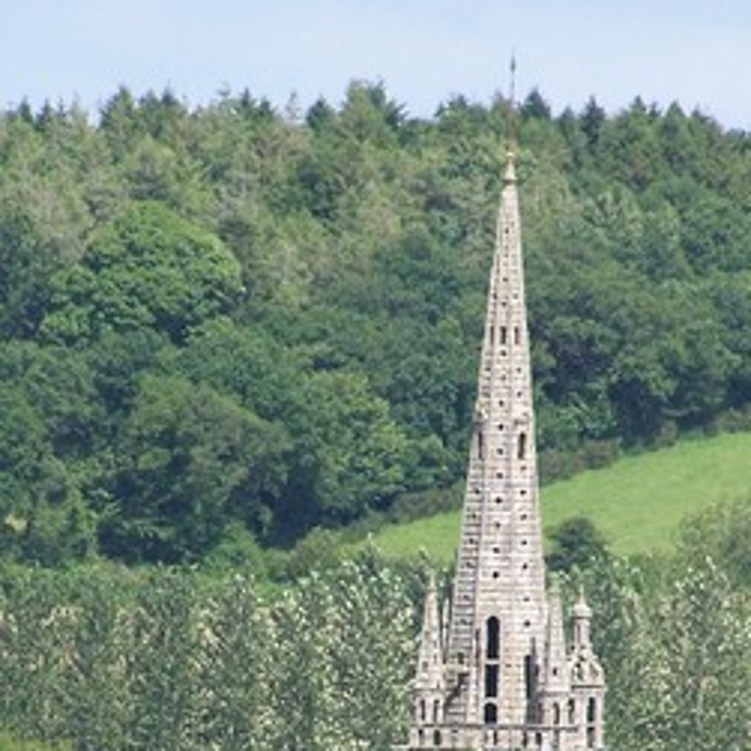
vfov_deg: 2.4
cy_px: 637
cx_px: 413
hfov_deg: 2.4
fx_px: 17894
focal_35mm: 729
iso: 80
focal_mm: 47.7
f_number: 3.3
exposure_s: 1/640
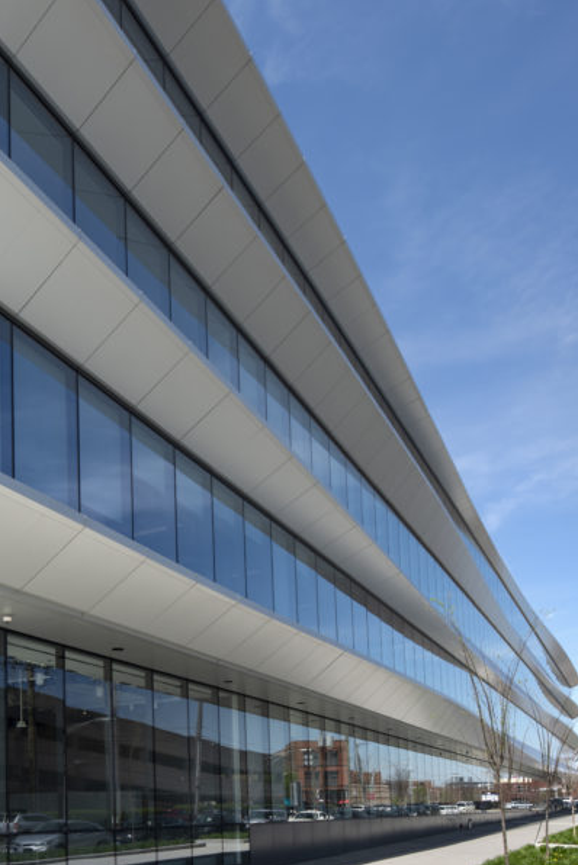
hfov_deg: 40.1
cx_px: 150
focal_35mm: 32
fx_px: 770
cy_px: 239
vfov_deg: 56.4
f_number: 11
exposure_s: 1/160
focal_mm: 19
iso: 100
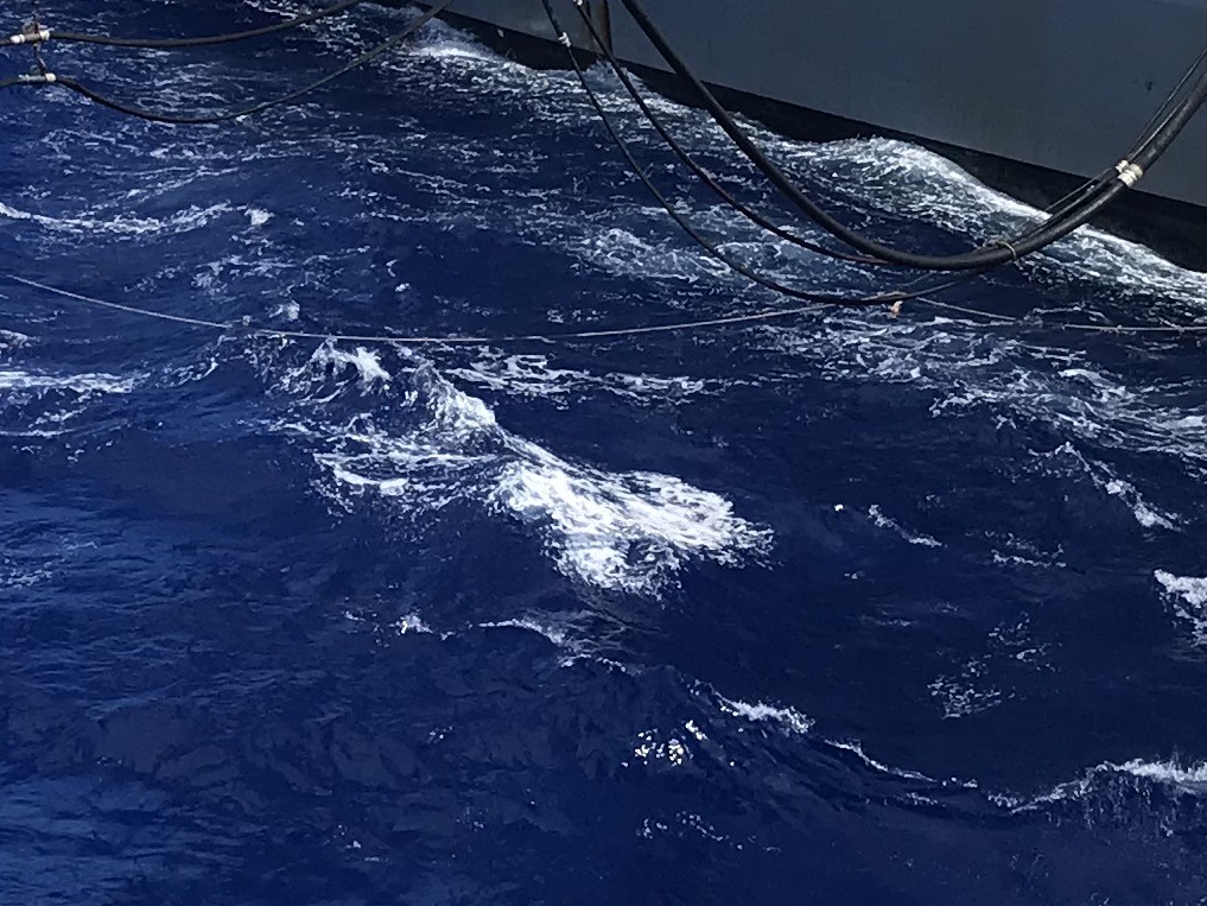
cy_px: -131
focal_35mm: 111
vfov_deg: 13.1
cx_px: 392
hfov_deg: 17.7
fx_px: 3871
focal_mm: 3.99
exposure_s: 1/1996
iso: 20
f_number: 1.8
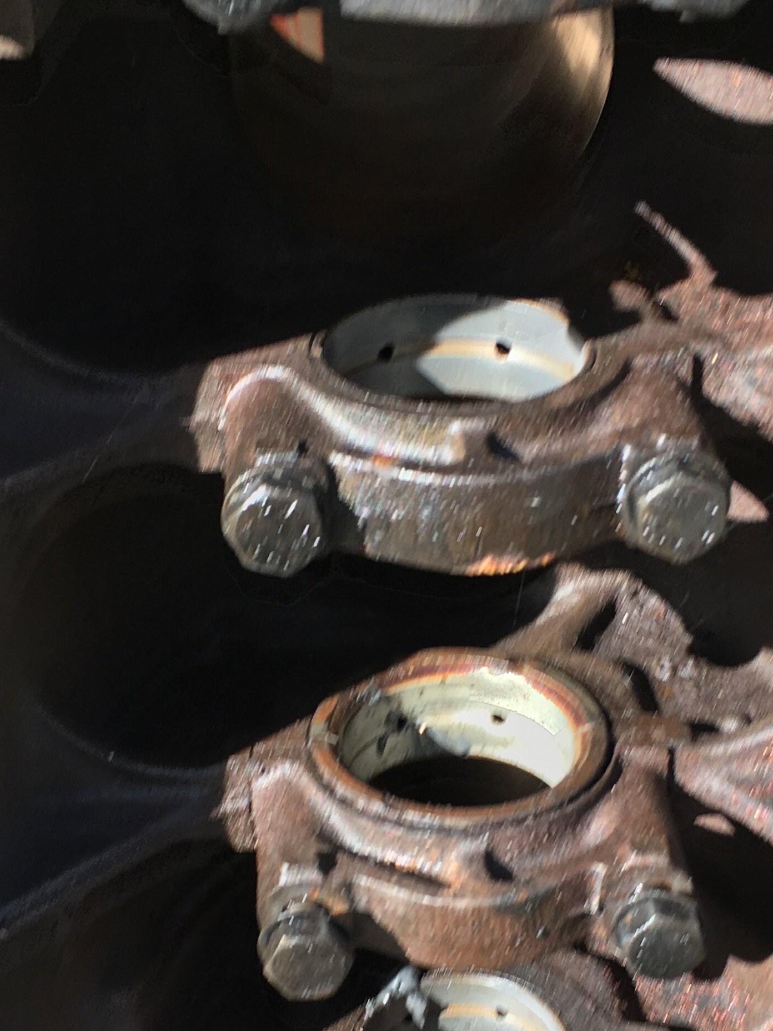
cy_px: 713
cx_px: 389
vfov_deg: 30.4
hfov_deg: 23.3
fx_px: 1876
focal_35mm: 63
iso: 25
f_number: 2.2
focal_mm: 4.15
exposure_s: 1/223
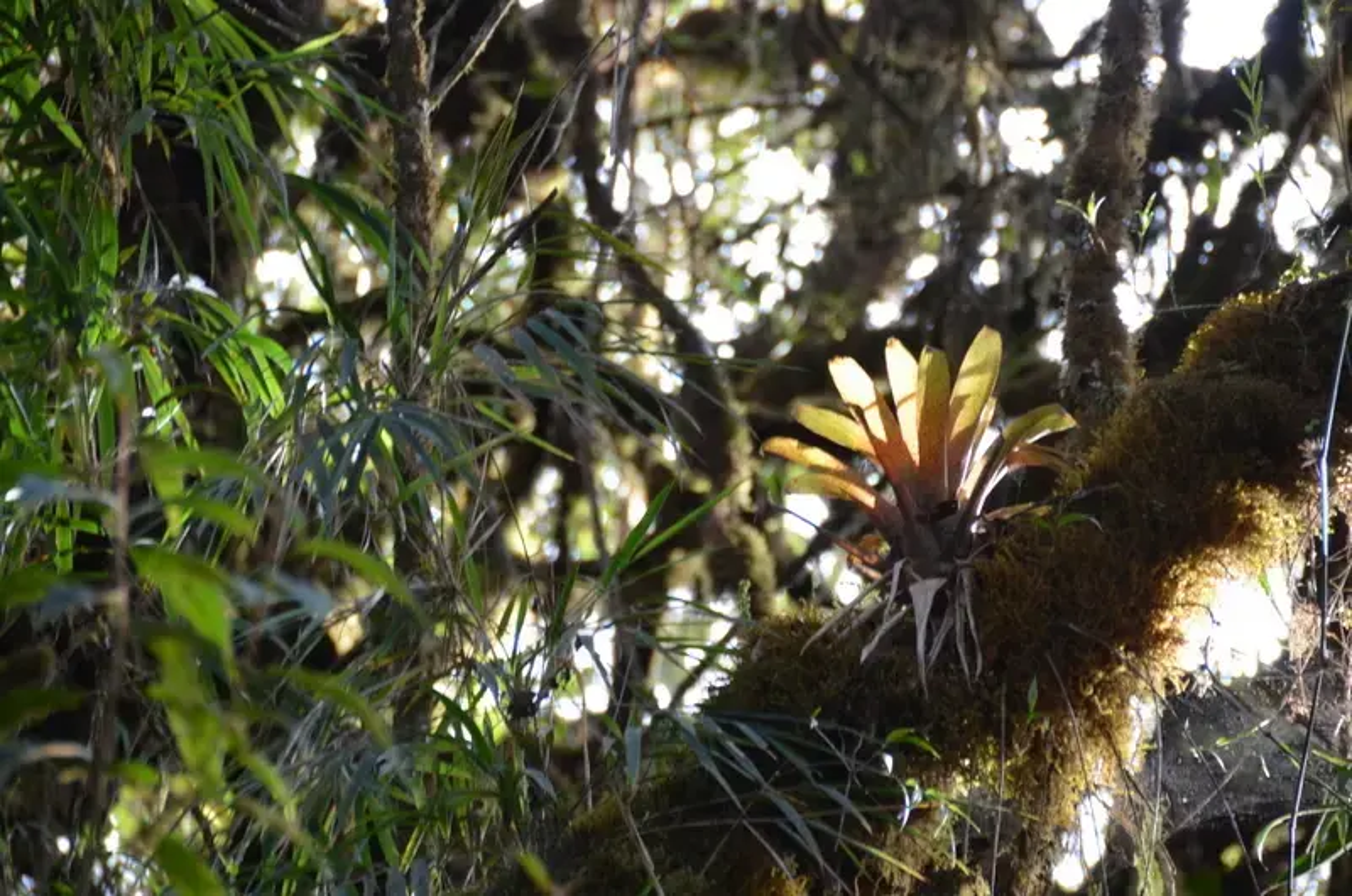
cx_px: 676
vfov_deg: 4.6
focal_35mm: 300
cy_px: 448
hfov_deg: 6.9
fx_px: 11244
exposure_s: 1/40
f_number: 5.6
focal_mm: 200
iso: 250
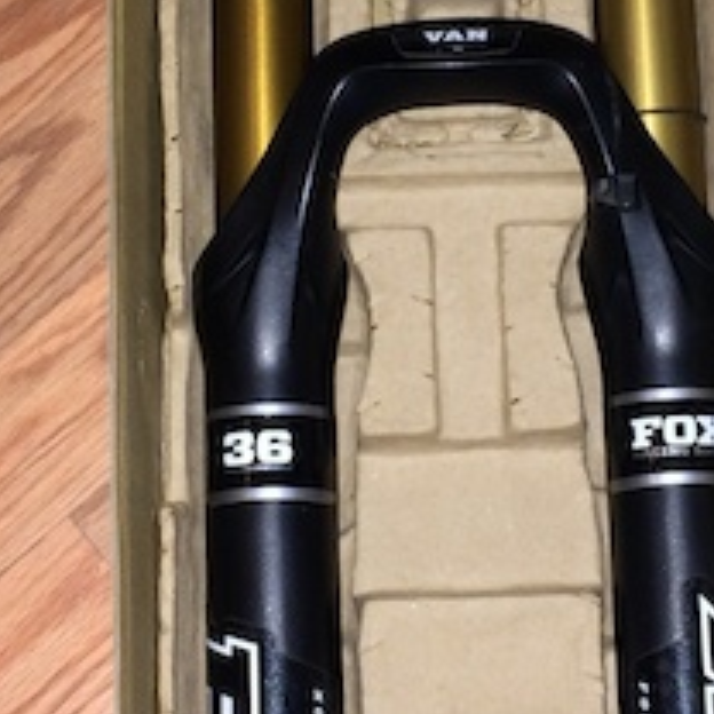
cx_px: 450
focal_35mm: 102
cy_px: 251
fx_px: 2380
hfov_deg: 17.0
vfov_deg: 17.0
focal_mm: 4.12
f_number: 2.2
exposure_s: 1/16
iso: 64
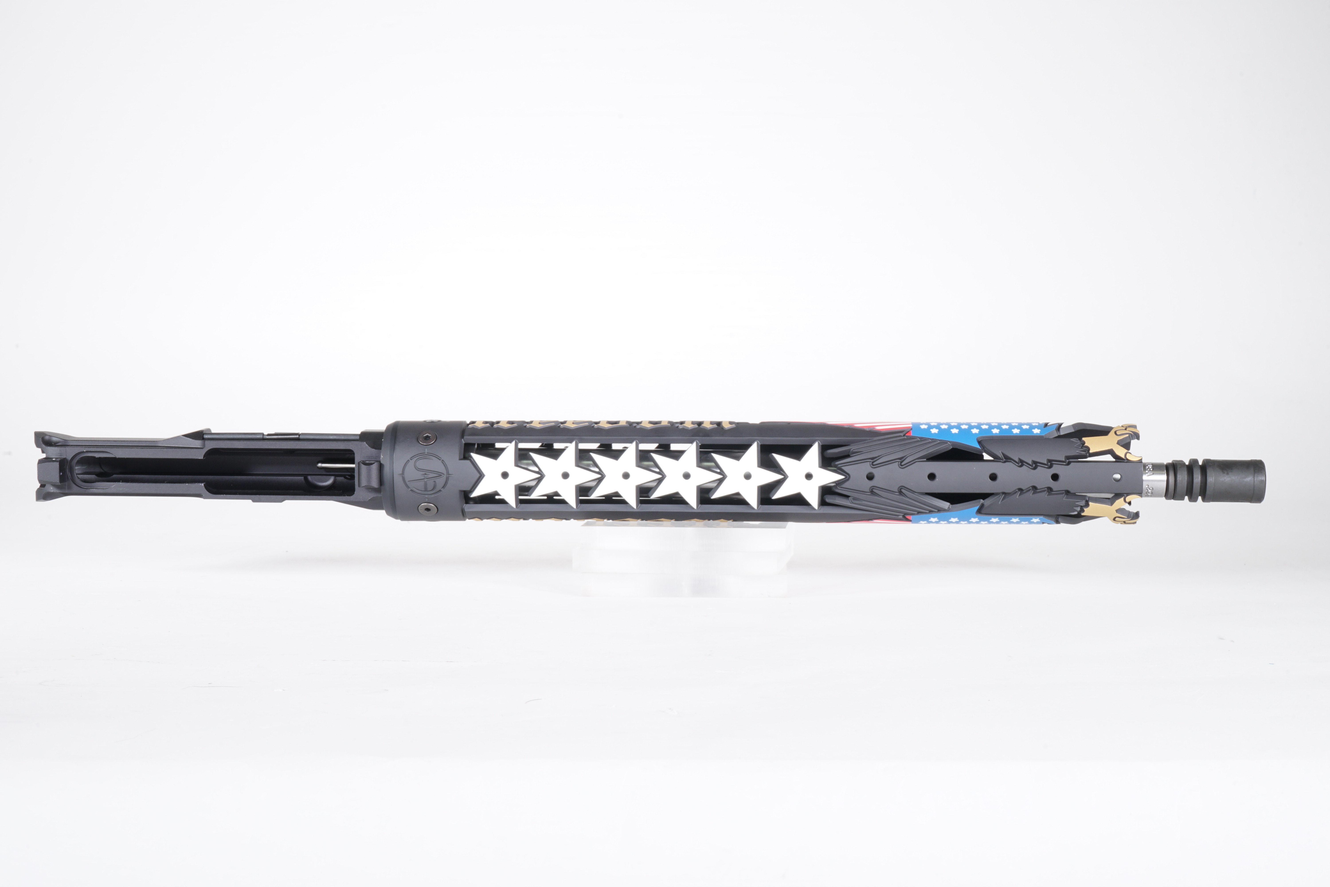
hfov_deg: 32.4
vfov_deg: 21.9
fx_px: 2290
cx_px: 665
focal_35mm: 62
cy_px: 444
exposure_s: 1/2.5
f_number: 22
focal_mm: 62
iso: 200
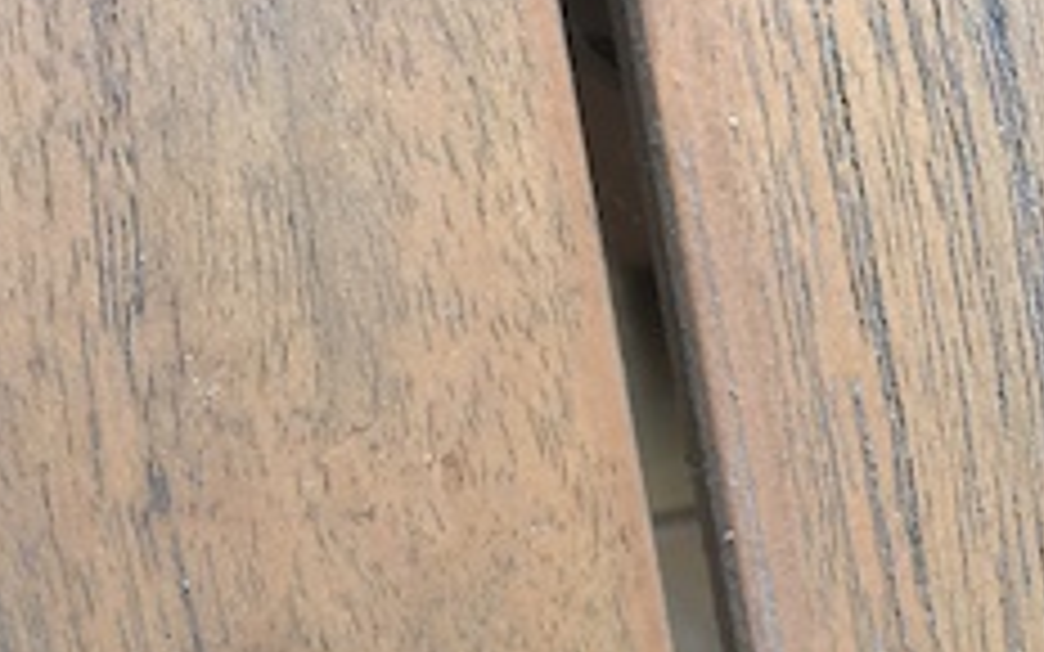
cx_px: 360
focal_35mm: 106
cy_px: 1295
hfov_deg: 19.6
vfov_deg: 11.2
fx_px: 3016
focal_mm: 4.15
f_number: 2.2
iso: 32
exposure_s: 1/40
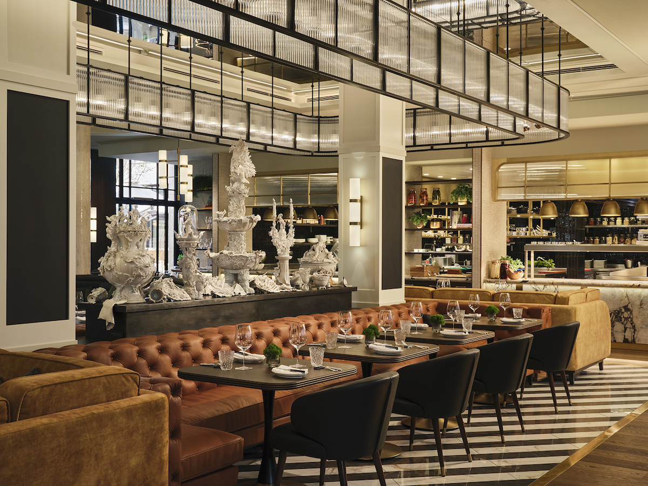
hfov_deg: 43.9
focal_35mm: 43
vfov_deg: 33.6
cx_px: 324
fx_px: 805
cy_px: 243
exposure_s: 1
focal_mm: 54.6
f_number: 16
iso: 400
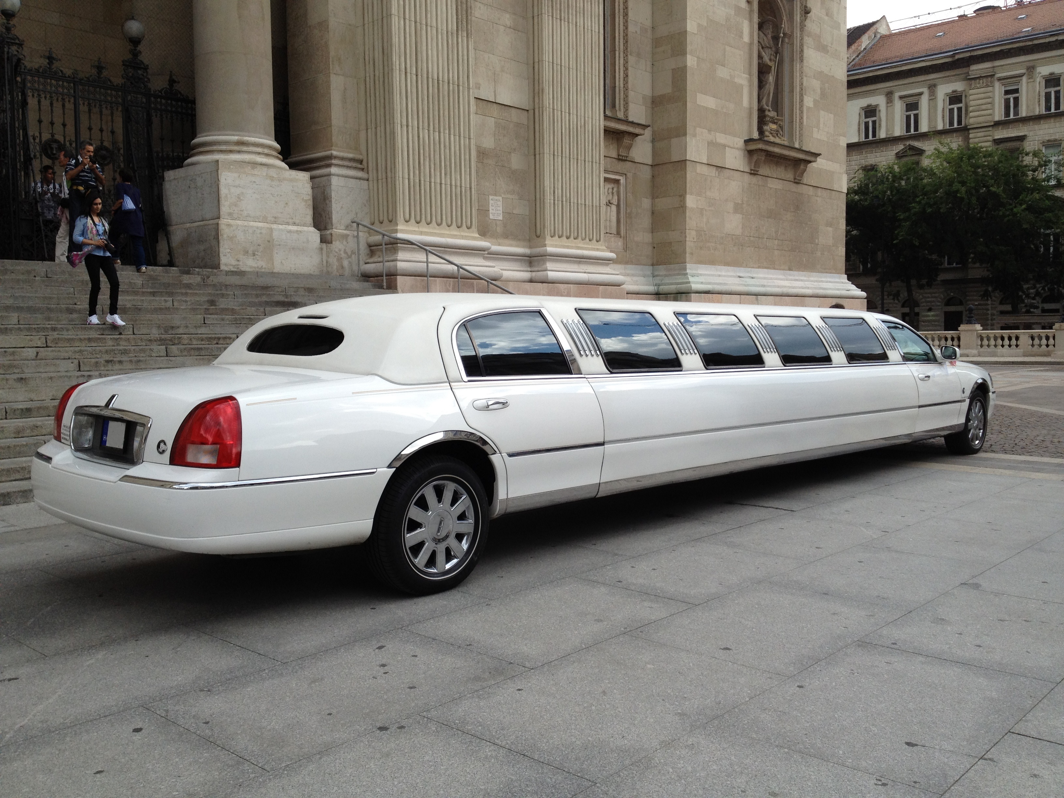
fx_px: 1076
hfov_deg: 52.6
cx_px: 532
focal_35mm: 35
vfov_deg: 40.7
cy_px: 399
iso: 64
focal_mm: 4.28
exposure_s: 1/502
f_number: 2.4
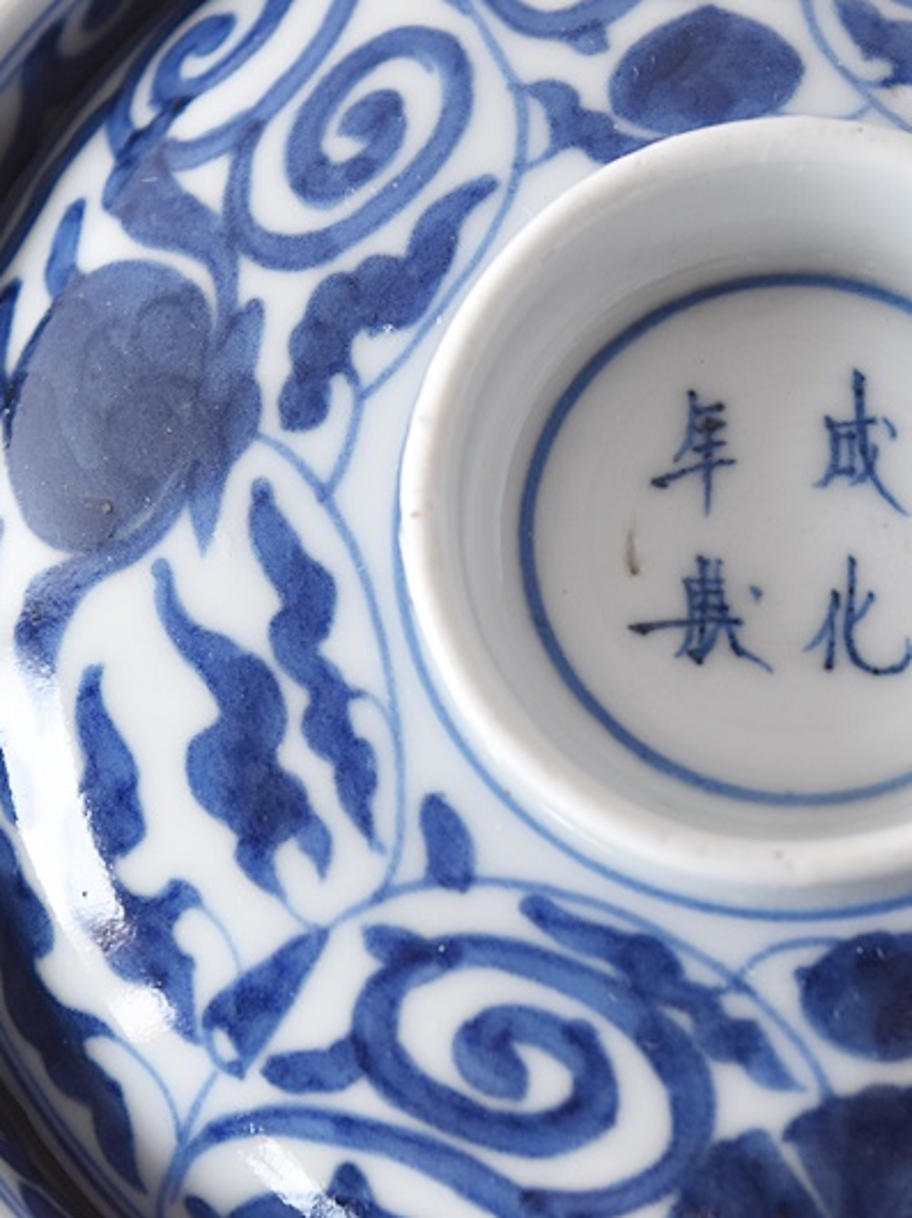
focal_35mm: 120
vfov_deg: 16.5
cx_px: 673
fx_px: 4209
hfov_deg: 12.3
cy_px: 608
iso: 800
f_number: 5.6
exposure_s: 1/15
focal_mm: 55
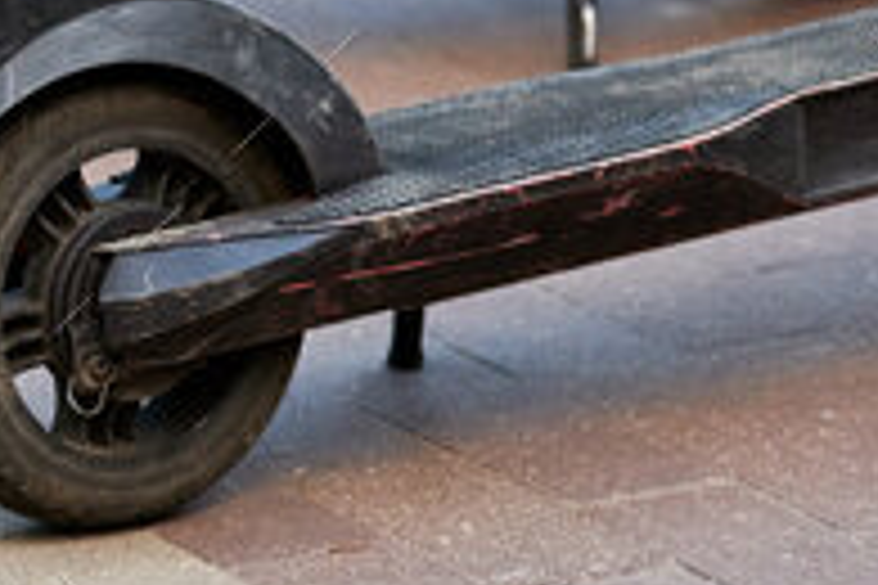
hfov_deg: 5.2
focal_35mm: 393
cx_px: -86
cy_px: -16
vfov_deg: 3.5
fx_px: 9584
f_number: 2.8
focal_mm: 130
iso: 800
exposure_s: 1/640
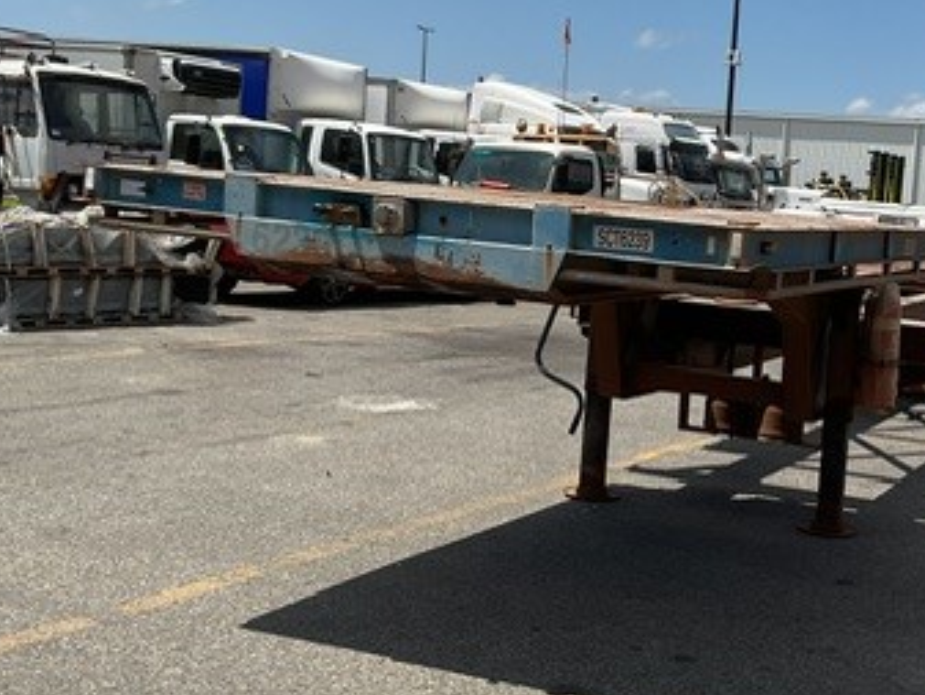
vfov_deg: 26.6
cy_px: 371
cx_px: 747
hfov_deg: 33.8
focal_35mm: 55
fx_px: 1470
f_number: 1.8
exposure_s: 1/2538
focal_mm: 3
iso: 16
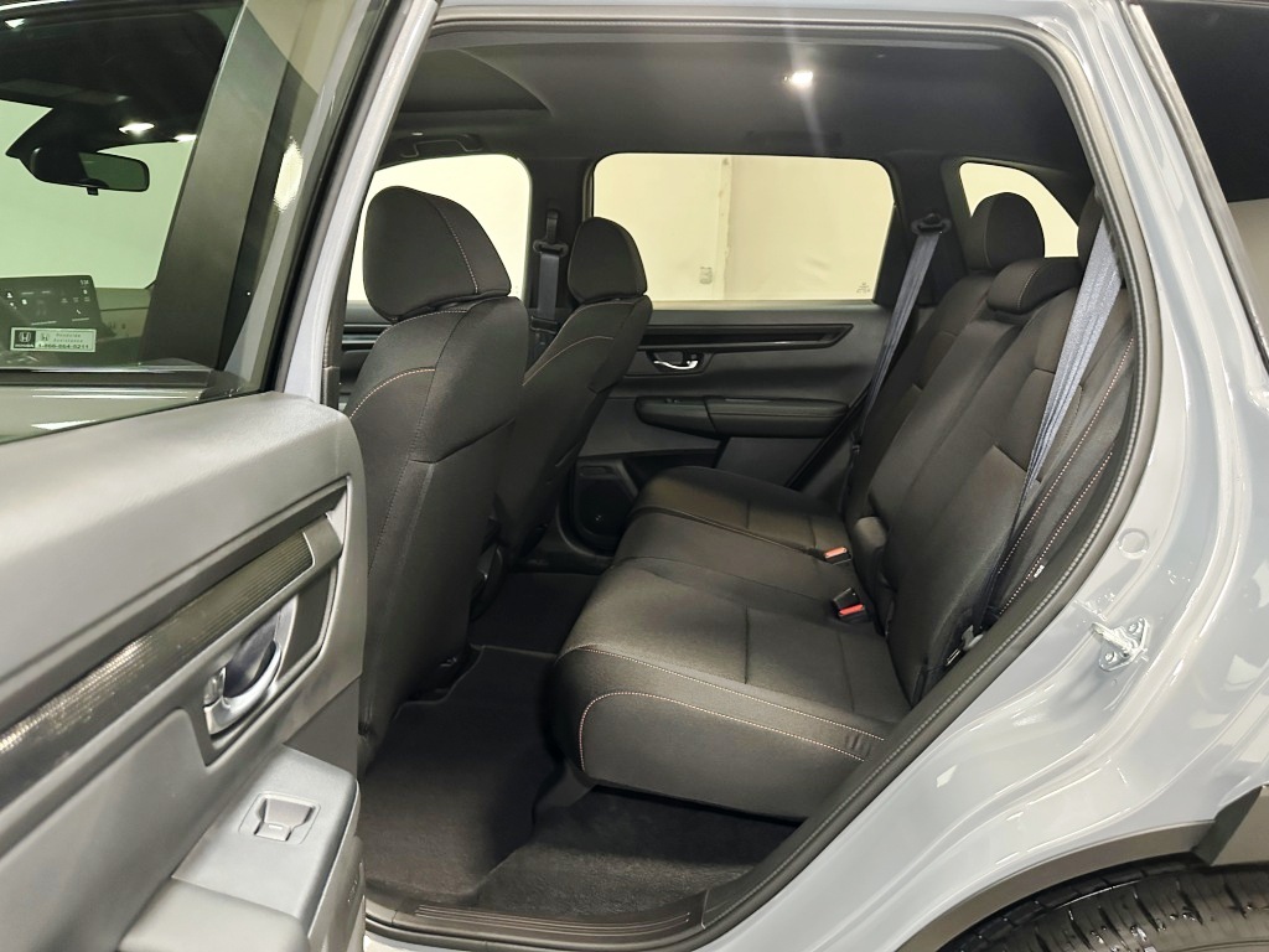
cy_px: 476
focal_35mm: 24
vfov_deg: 56.8
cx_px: 634
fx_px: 880
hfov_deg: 71.6
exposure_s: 1/30
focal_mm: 6.86
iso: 800
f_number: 1.78
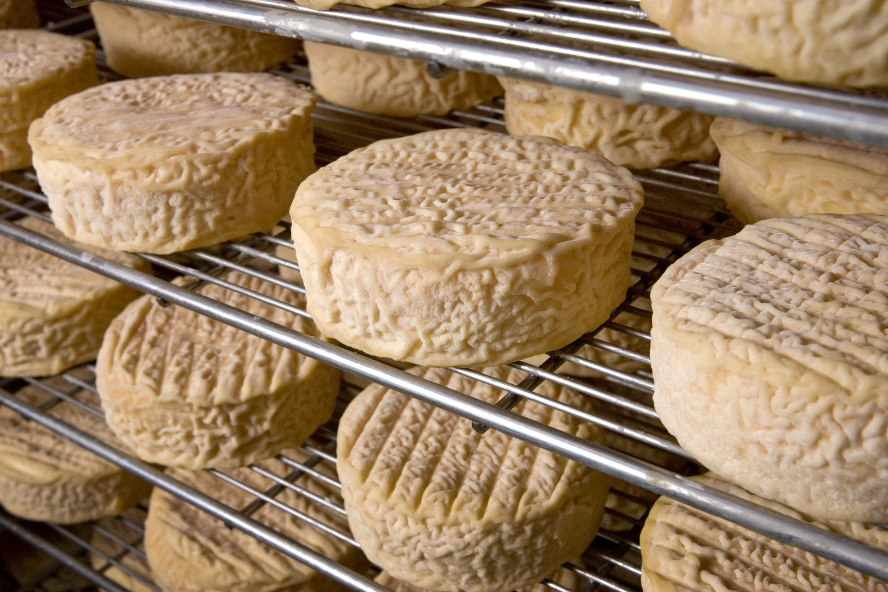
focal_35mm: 50
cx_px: 444
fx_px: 1233
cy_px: 296
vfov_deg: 27.0
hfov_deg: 39.6
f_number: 16
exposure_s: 1/60
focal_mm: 50
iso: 400
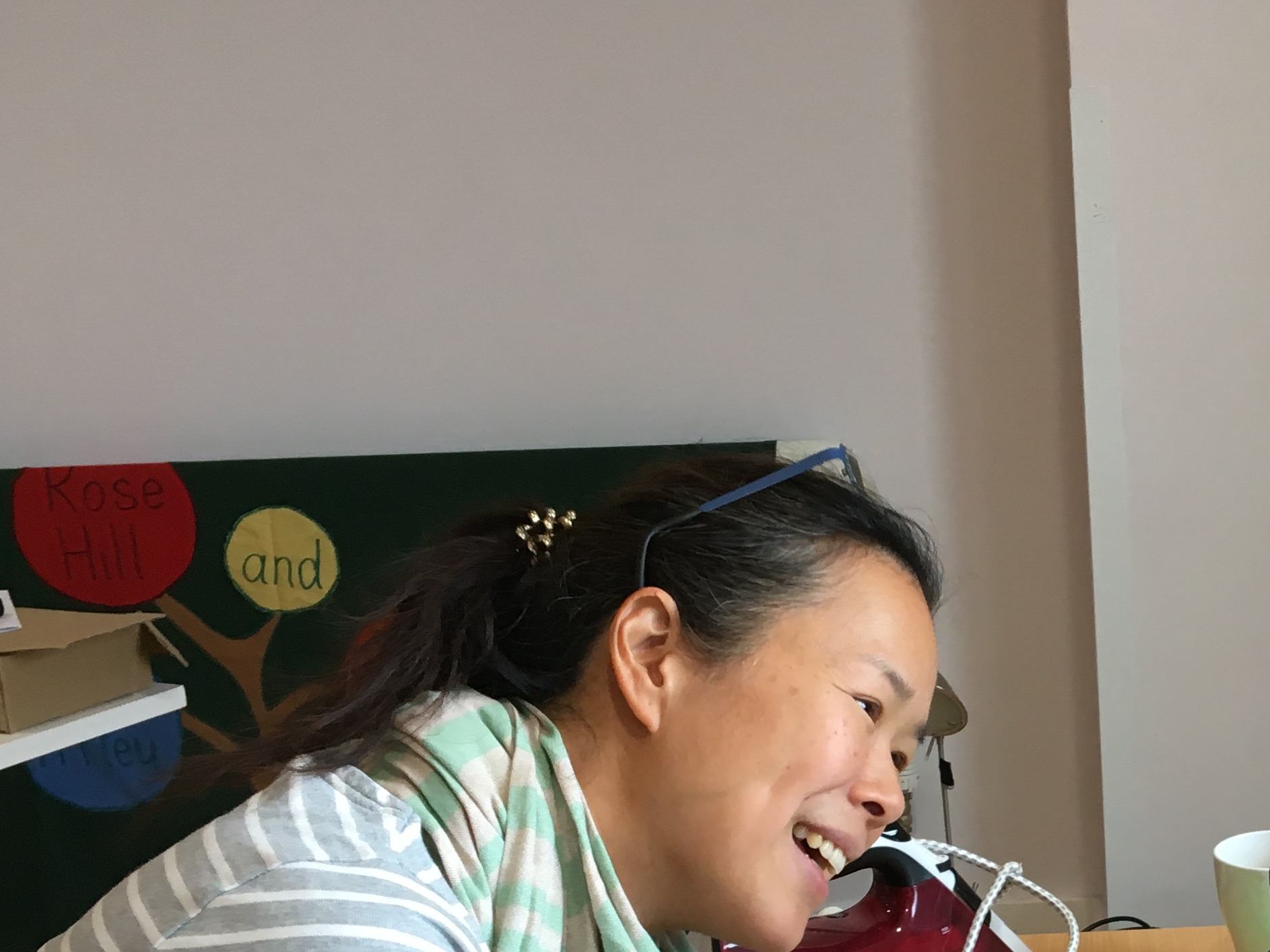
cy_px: 899
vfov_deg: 22.9
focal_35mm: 62
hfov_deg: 29.7
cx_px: 1175
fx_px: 2274
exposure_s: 1/33
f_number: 2.2
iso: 64
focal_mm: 4.15
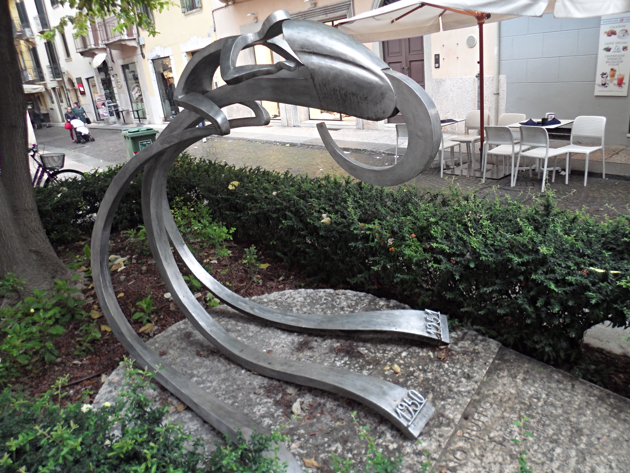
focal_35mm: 25
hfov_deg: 69.4
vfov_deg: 54.9
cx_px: 315
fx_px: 455
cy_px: 236
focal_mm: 4.5
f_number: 2.5
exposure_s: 1/30
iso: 160
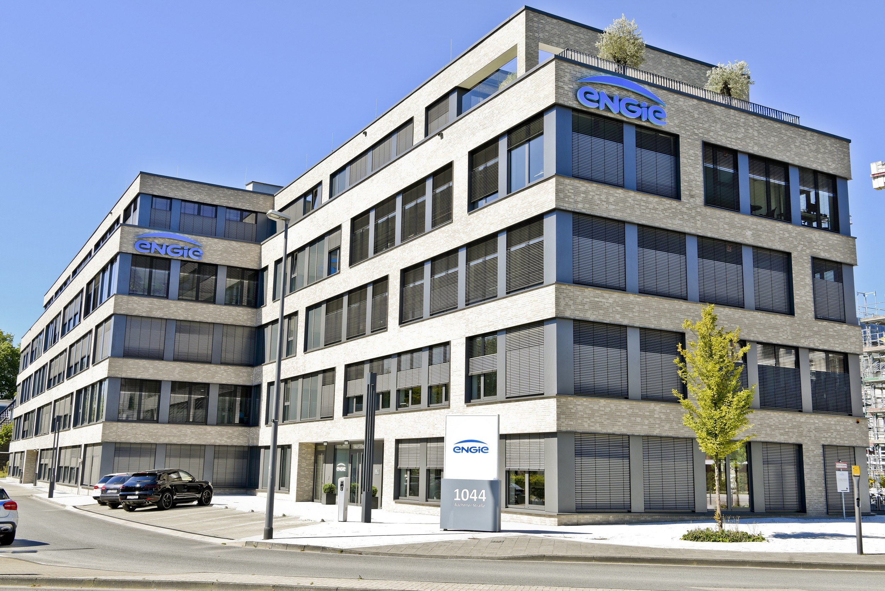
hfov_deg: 50.7
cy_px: 296
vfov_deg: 35.1
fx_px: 934
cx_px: 442
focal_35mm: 38
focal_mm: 38
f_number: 11
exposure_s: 1/30
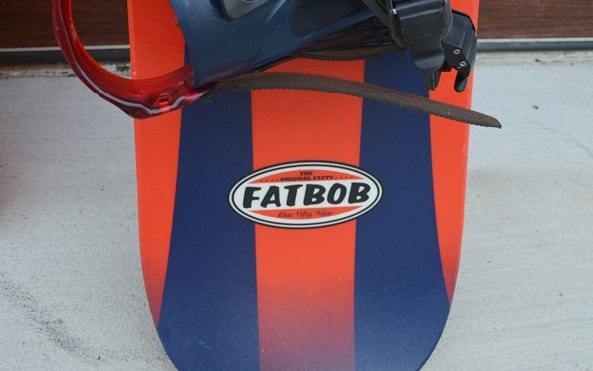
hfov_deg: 49.3
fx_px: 647
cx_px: 296
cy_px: 175
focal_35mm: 40
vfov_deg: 32.0
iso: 200
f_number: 7.1
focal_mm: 26
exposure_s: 1/200
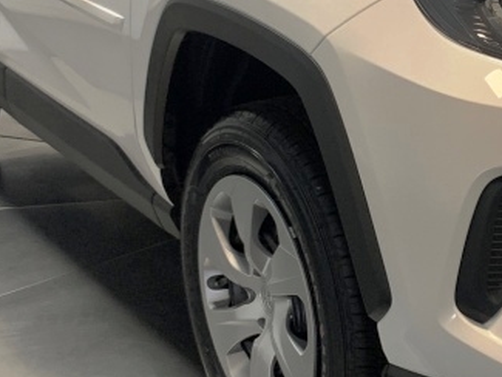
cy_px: 99
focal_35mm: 82
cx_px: 510
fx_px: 1190
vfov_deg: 17.9
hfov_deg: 22.8
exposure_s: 1/60
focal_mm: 4.25
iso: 125
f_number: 1.8
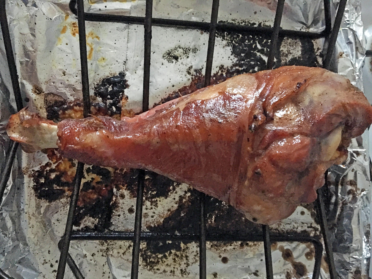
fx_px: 312
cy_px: 140
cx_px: 186
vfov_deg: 48.2
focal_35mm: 29
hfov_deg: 61.7
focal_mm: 4.15
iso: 500
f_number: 2.2
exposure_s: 1/17
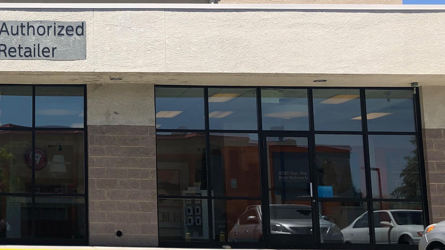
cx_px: -10
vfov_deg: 18.8
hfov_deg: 30.3
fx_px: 755
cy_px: 107
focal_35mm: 64
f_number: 1.8
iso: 20
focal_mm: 4
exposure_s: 1/1715
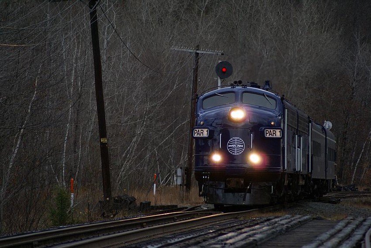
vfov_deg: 5.1
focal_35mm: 270
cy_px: 124
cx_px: 186
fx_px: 2786
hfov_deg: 7.6
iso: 250
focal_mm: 180
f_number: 4.5
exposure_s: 1/320
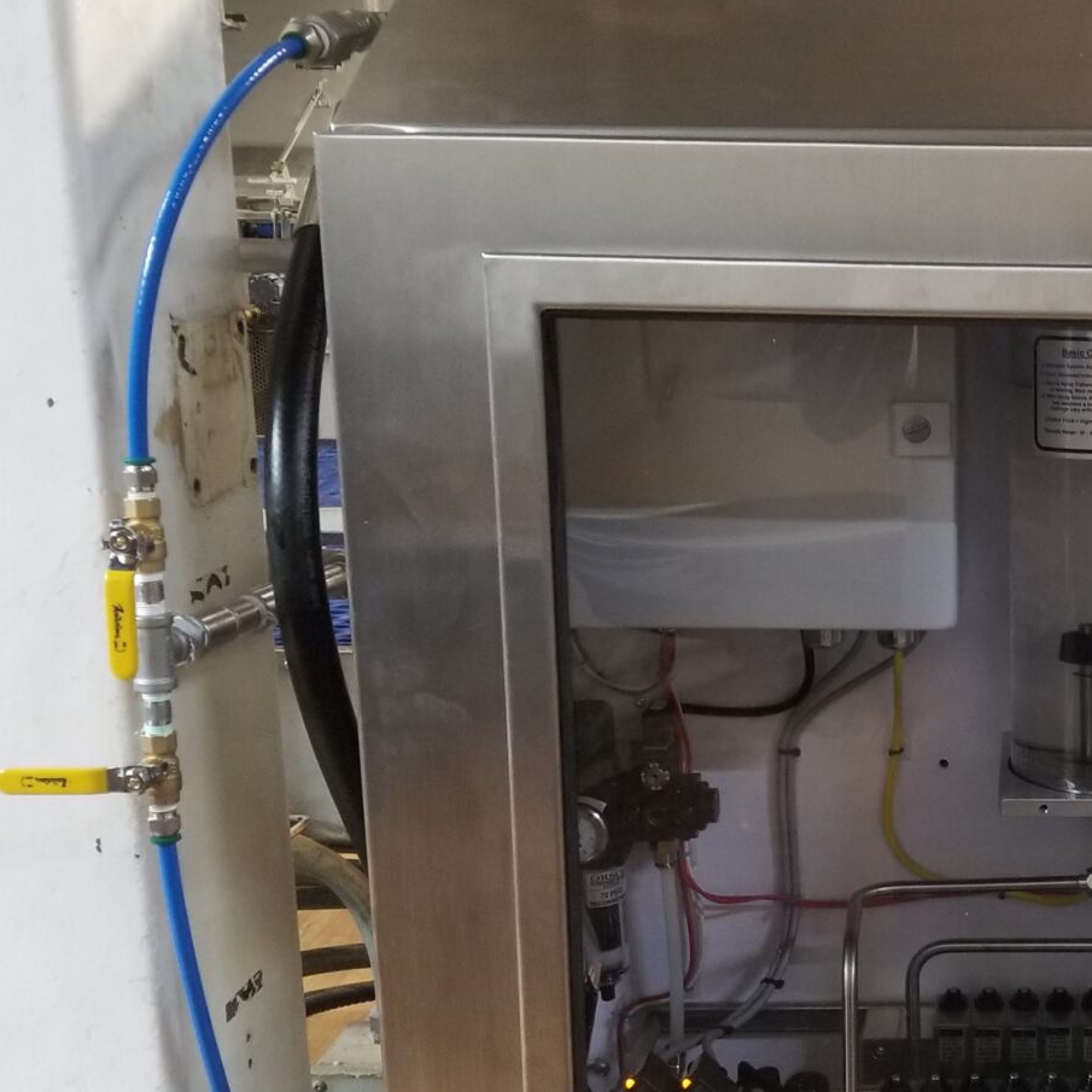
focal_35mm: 52
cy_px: 641
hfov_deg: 30.7
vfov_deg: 32.7
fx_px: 1856
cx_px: 1064
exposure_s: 1/40
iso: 160
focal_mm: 4.25
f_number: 1.7
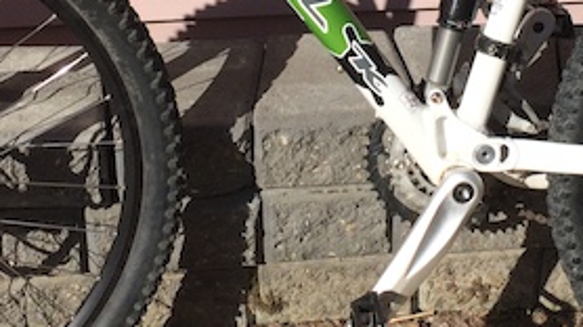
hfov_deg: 23.4
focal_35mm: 91
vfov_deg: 13.0
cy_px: -29
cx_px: 363
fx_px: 1406
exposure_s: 1/2740
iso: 32
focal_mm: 4.15
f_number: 2.2
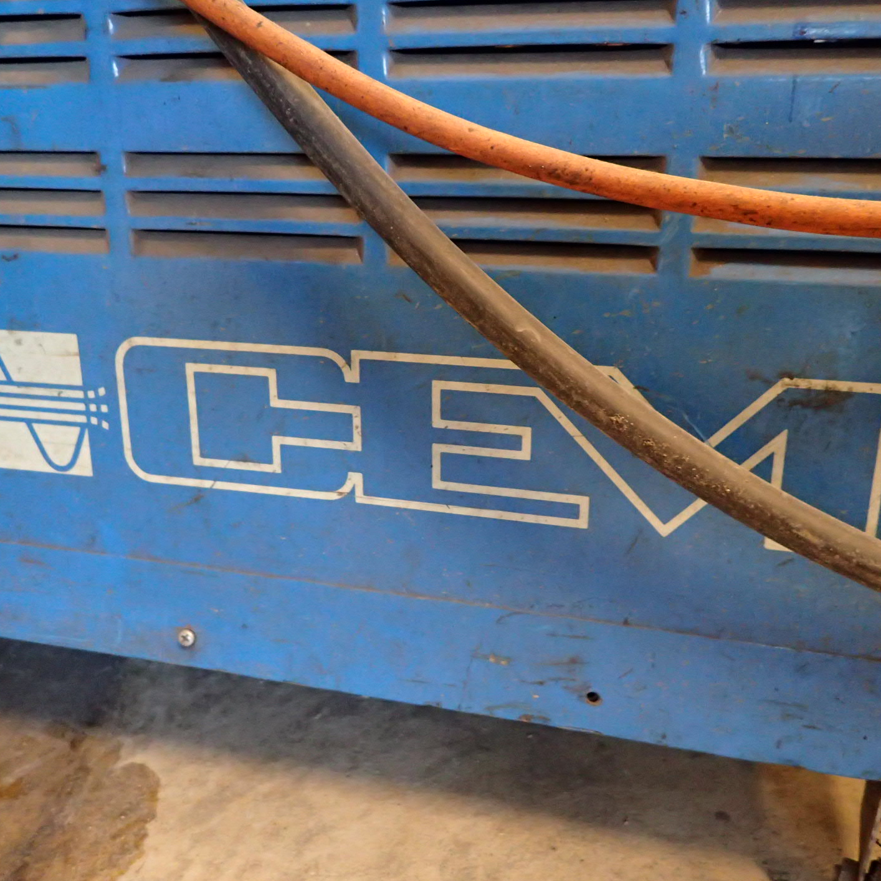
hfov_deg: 54.0
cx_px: 460
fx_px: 864
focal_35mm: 30
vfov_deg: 54.0
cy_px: 434
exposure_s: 1/30
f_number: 2
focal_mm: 4.5
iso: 800
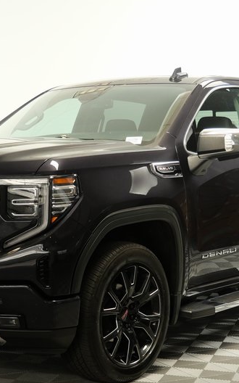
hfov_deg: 17.6
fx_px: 771
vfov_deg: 27.6
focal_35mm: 74
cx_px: 111
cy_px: 261
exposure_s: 1/200
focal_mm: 18
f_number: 4
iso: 250
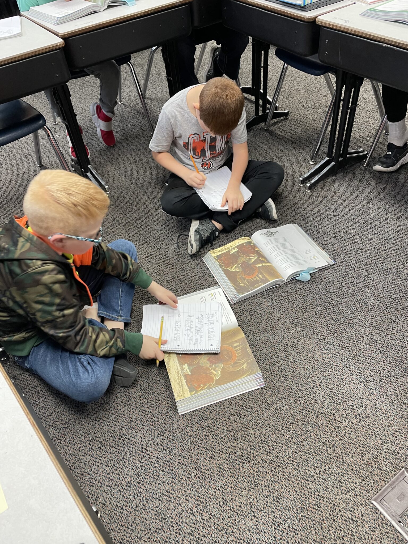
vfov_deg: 67.3
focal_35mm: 26
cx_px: 204
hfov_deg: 53.1
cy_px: 272
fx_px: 409
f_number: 1.6
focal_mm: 4.2
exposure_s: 1/41
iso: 125
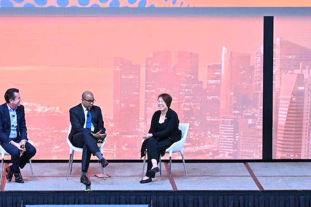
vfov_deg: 6.9
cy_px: 54
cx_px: 76
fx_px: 1710
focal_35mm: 198
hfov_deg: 10.4
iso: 1400
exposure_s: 1/160
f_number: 2.8
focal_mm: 70
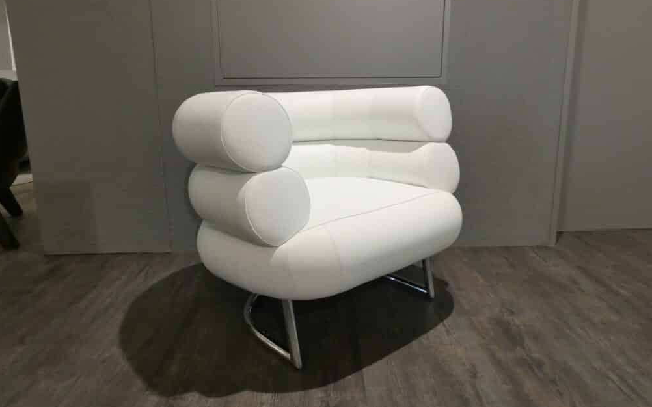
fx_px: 462
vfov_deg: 47.5
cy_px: 188
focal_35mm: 26
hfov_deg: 70.4
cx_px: 330
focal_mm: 4.3
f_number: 3.3
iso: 320
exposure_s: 1/60
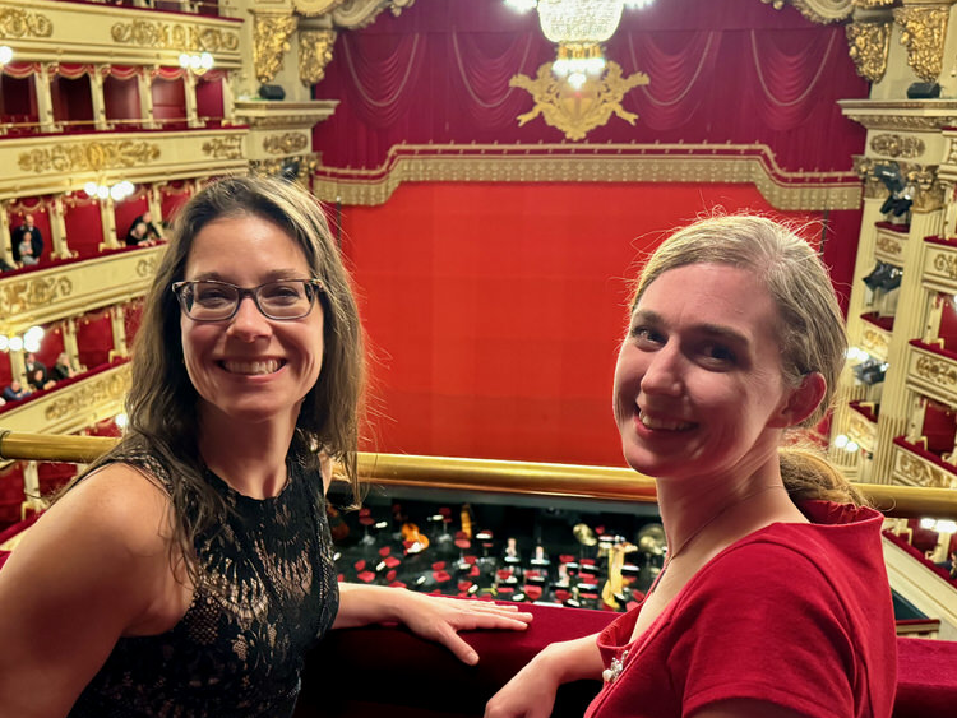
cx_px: 424
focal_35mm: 32
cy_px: 383
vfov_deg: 44.2
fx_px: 885
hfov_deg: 56.7
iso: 1000
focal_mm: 6.86
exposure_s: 1/33
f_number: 1.78
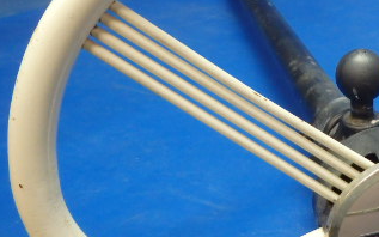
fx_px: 620
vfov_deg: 21.6
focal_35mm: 60
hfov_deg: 32.5
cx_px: 334
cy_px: 93
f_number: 3.9
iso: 640
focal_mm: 5
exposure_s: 1/30
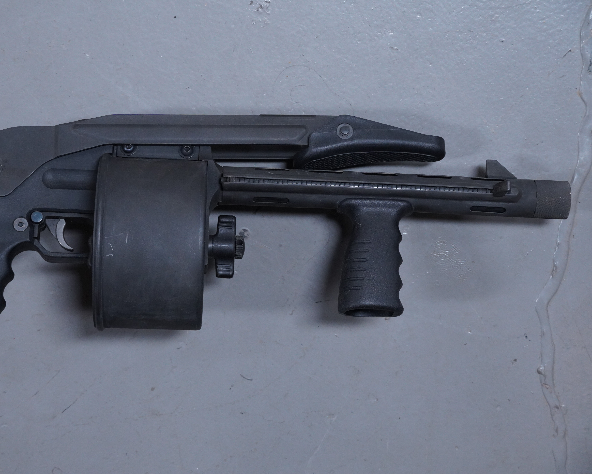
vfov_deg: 18.1
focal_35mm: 85
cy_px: 236
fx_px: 1489
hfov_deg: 22.5
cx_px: 239
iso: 1600
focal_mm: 50
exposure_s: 1/125
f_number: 5.6
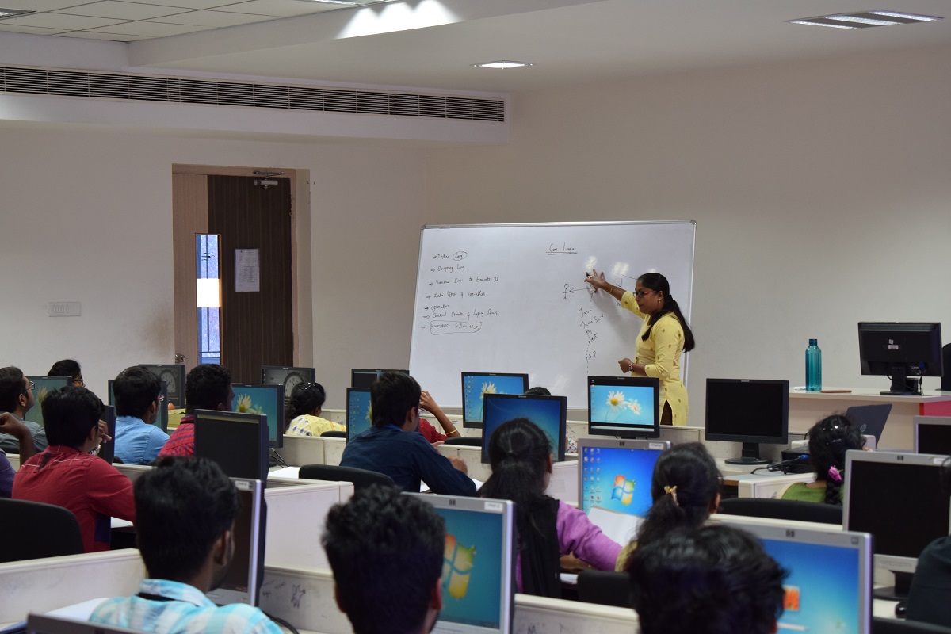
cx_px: 476
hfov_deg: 24.6
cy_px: 317
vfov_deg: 16.6
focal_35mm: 82
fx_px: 2179
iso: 800
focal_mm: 55
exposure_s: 1/30
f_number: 5.6
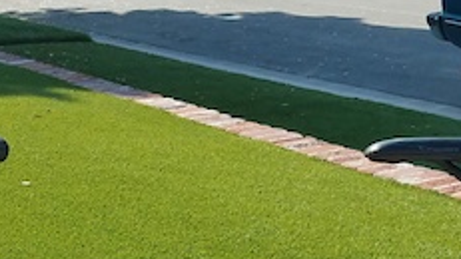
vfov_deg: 11.0
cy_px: 552
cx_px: 180
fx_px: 1198
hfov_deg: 21.7
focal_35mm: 98
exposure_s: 1/1120
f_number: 1.7
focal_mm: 4.2
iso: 40
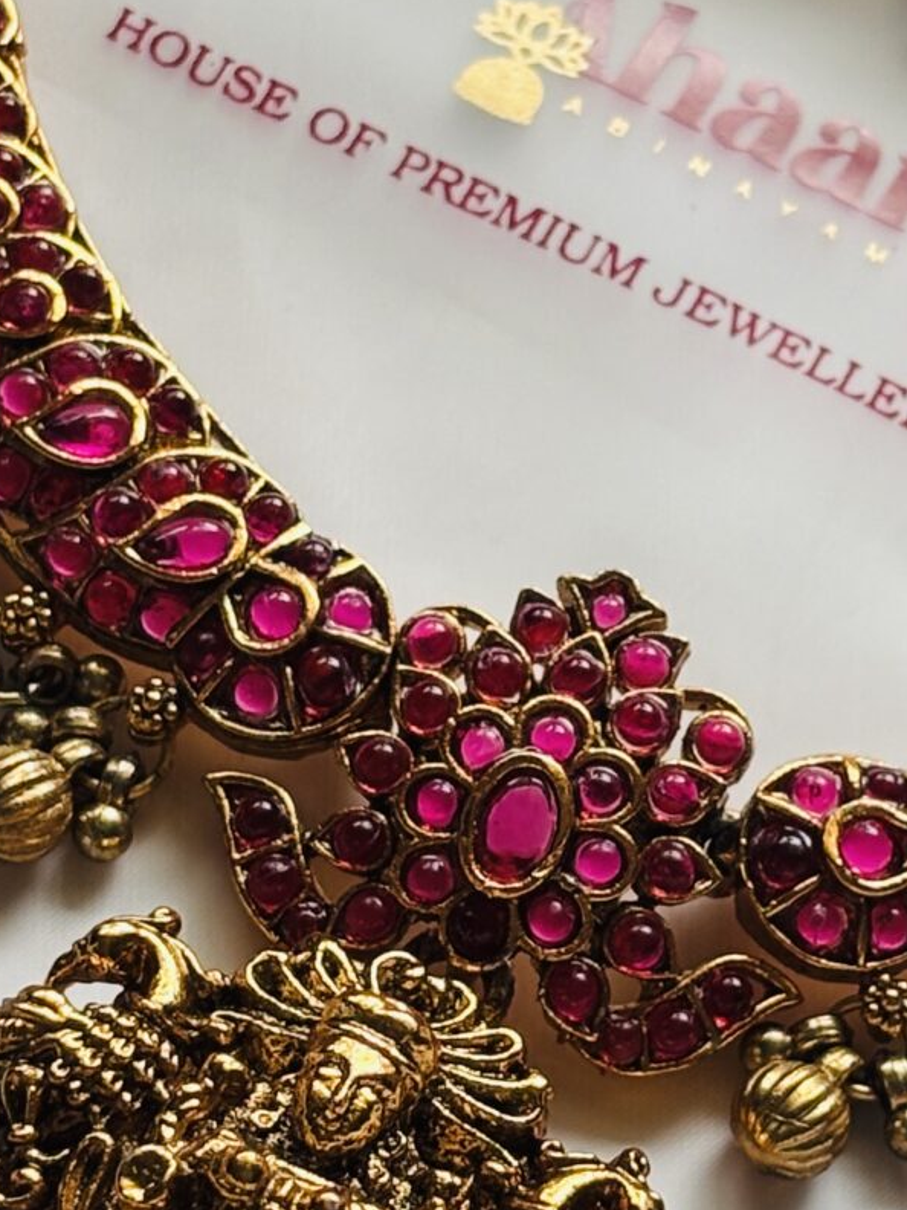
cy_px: 504
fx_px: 5869
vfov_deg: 11.8
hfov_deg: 8.8
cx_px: 566
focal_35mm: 168
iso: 32
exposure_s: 1/245
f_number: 1.6
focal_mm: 5.96
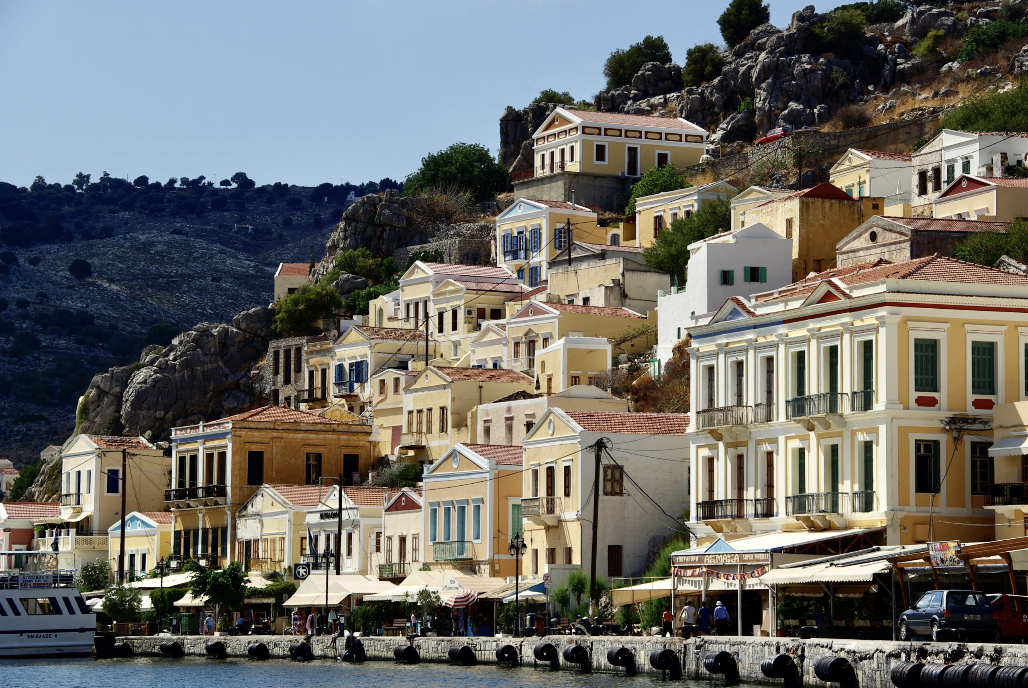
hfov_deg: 19.4
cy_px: 344
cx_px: 514
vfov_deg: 13.1
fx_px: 3002
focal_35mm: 105
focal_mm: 69.87
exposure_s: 1/500
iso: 100
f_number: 11
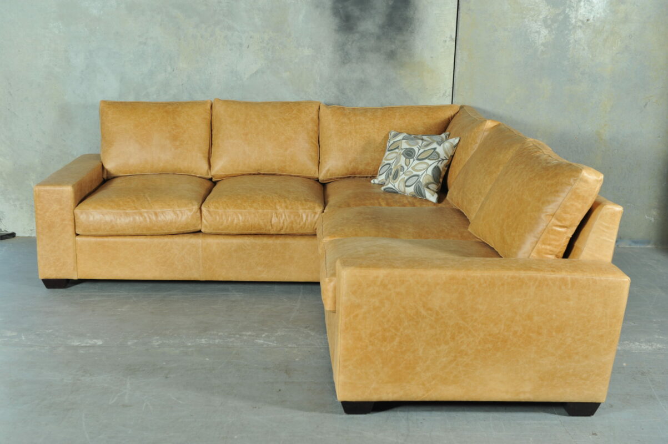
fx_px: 890
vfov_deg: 28.0
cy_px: 222
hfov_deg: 41.1
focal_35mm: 48
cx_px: 334
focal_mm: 48
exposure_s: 1/100
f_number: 6.3
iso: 400
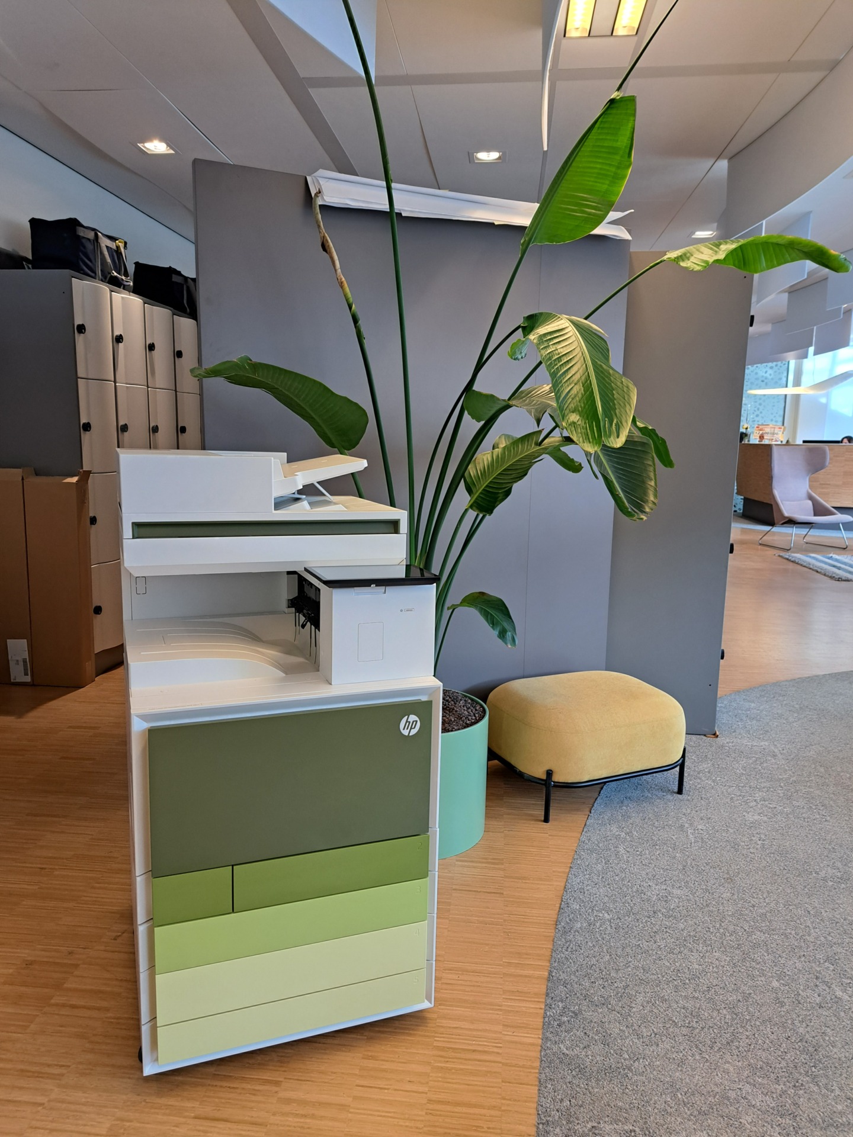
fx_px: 789
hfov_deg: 56.8
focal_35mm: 24
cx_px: 426
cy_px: 568
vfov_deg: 71.6
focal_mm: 5.23
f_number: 1.8
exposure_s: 1/50
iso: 125
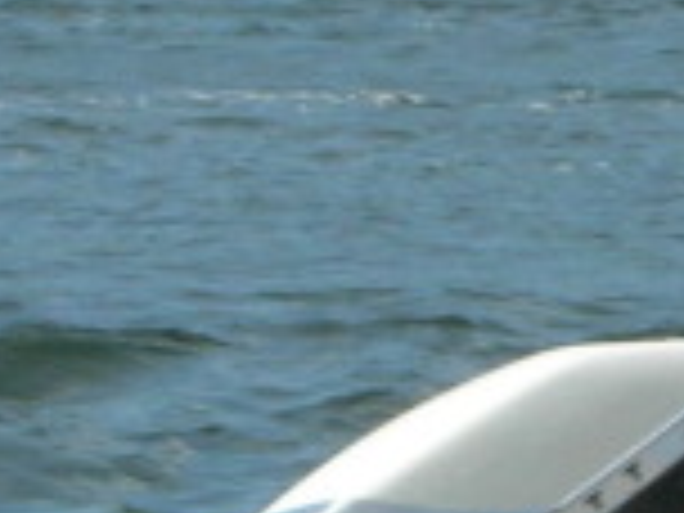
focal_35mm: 762
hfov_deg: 2.6
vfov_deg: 2.0
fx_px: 15057
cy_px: 252
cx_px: 1134
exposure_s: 1/212
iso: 64
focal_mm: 23.4
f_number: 8.2
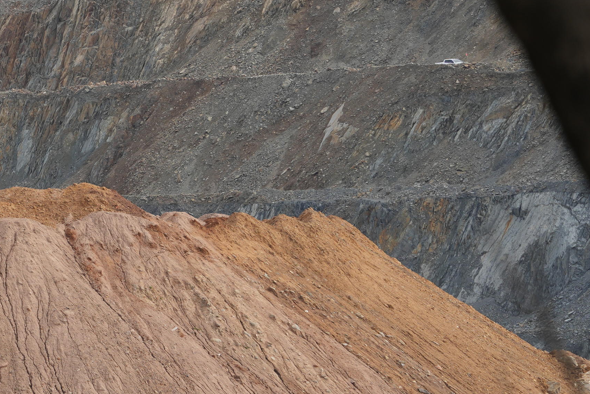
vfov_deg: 2.3
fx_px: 9605
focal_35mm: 586
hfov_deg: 3.5
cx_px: -257
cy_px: 51
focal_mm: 200
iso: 100
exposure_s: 1/400
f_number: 4.5
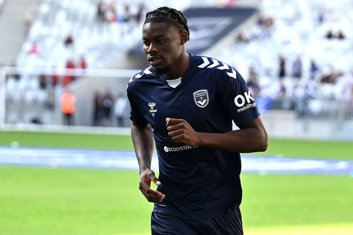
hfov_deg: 19.5
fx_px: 1030
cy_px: 118
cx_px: 176
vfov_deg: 13.0
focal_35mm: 105
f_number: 2.8
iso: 500
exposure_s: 1/1000
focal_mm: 105
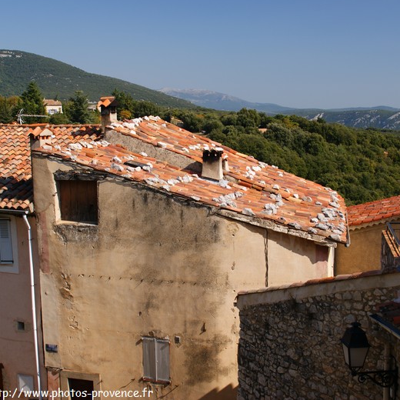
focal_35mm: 47
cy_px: 196
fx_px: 614
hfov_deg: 36.1
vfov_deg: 36.1
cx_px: 209
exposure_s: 1/80
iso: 100
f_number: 8
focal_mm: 24
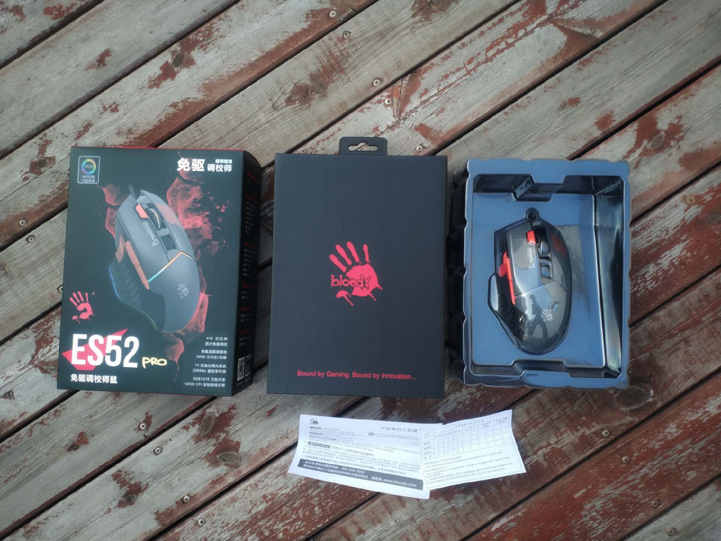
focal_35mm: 32
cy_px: 270
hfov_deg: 56.8
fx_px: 667
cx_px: 360
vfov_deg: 44.2
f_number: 2
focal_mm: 4.5
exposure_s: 1/100
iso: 100
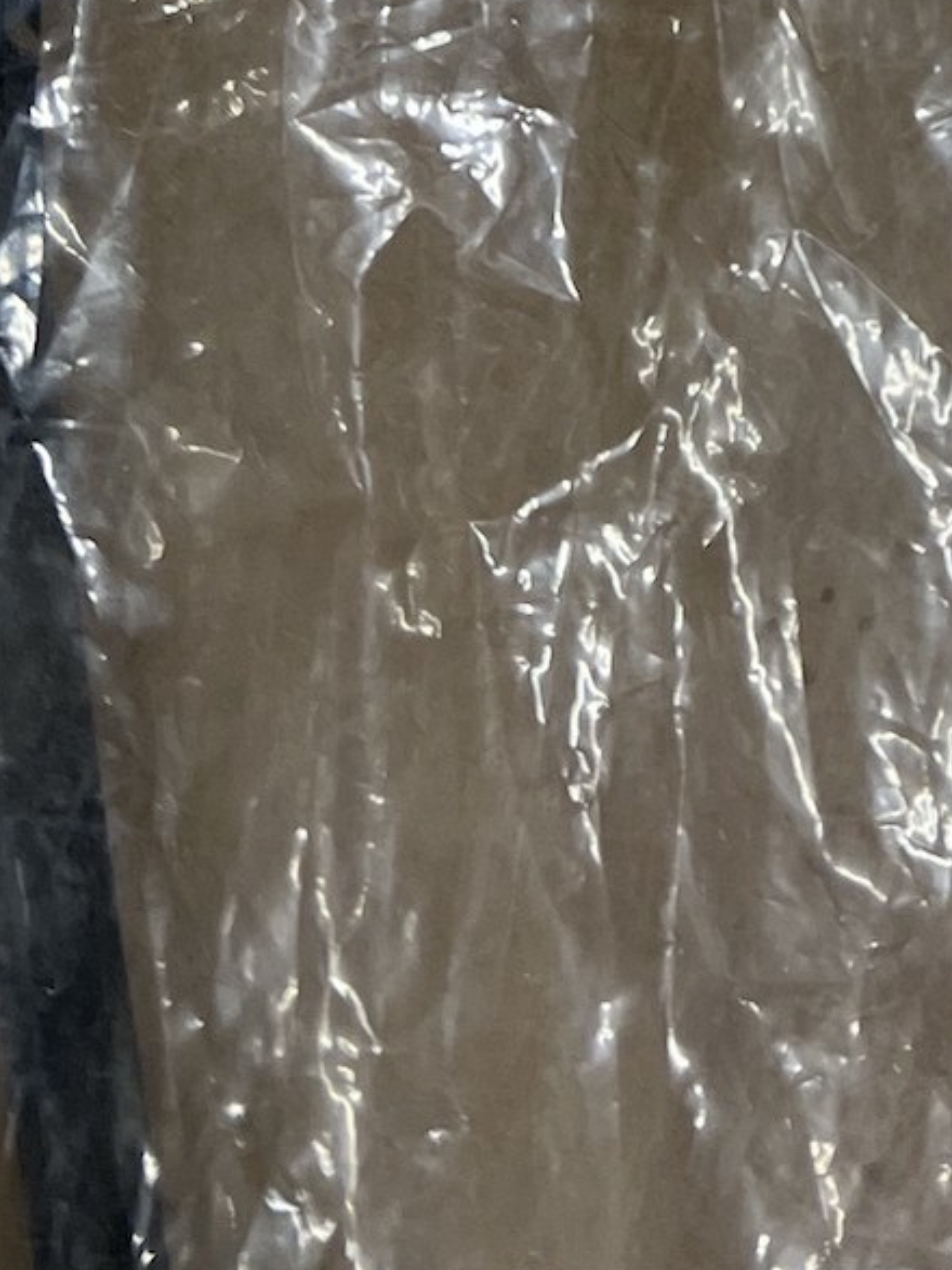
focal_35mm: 85
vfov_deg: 20.4
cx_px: 1428
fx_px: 3118
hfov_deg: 15.9
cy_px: -515
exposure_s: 1/120
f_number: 1.5
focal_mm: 5.7
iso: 100
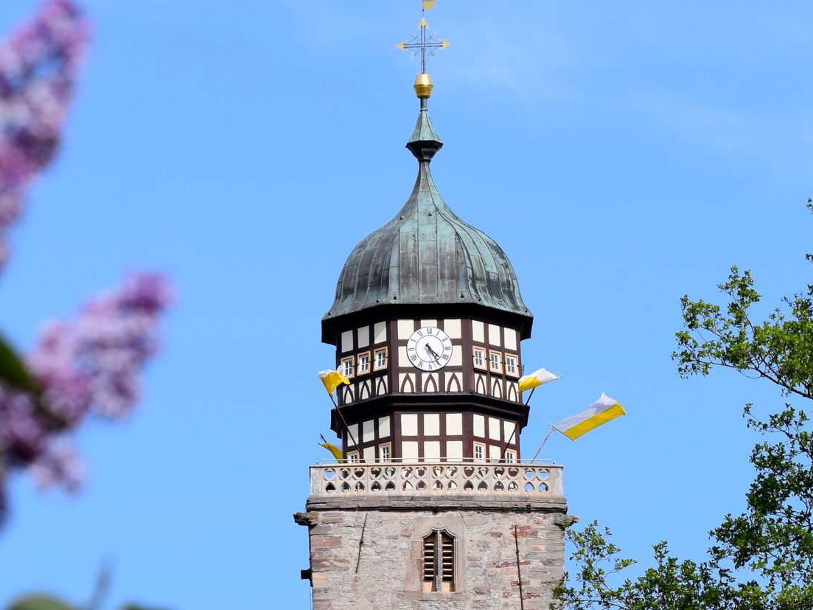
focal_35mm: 178
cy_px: 283
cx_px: 468
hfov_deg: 11.1
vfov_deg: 8.4
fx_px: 4173
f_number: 10
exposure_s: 1/400
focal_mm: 85
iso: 200
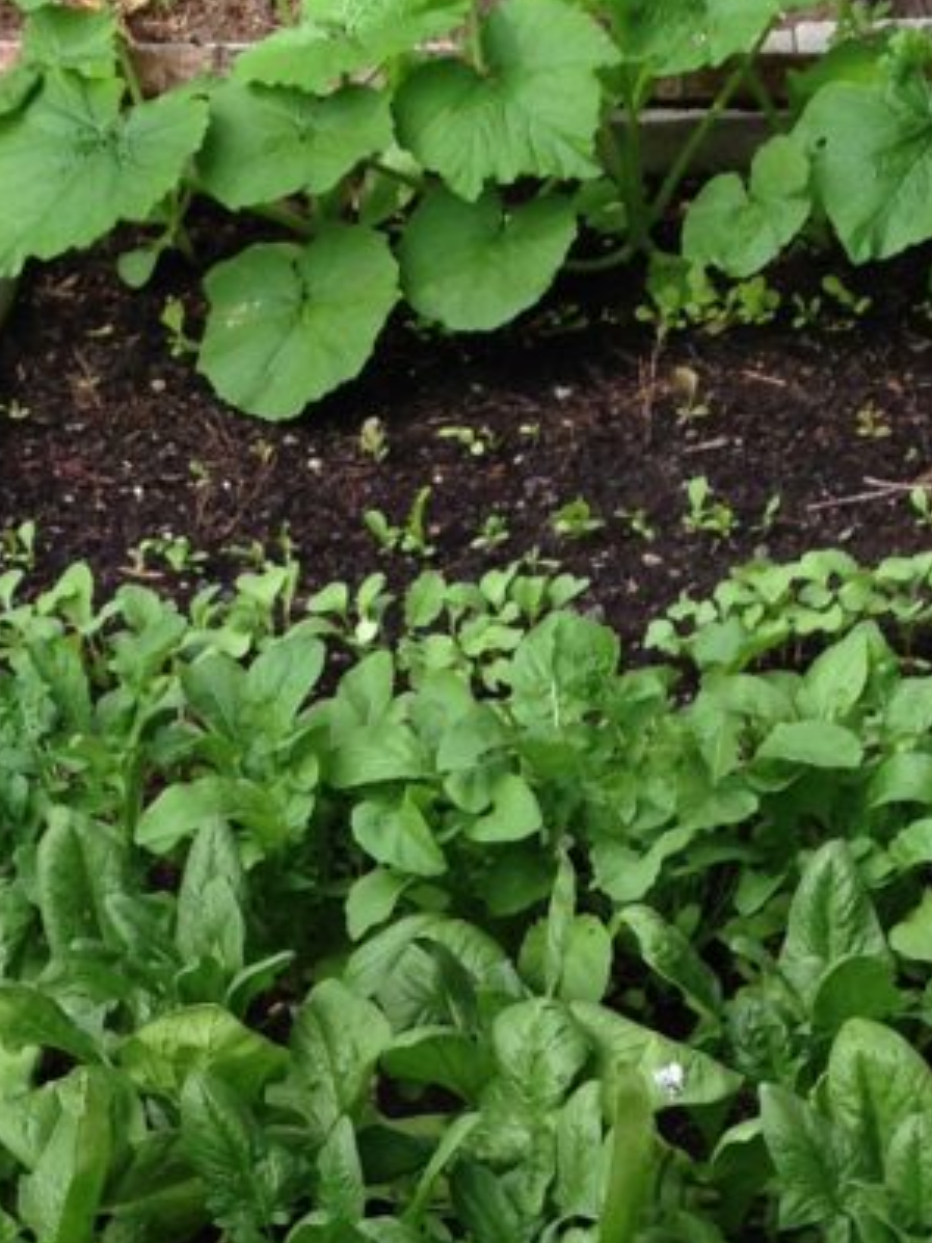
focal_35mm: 127
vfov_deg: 15.3
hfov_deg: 11.6
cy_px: 1224
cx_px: 639
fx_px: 4562
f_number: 2.4
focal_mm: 4.12
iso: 50
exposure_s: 1/341
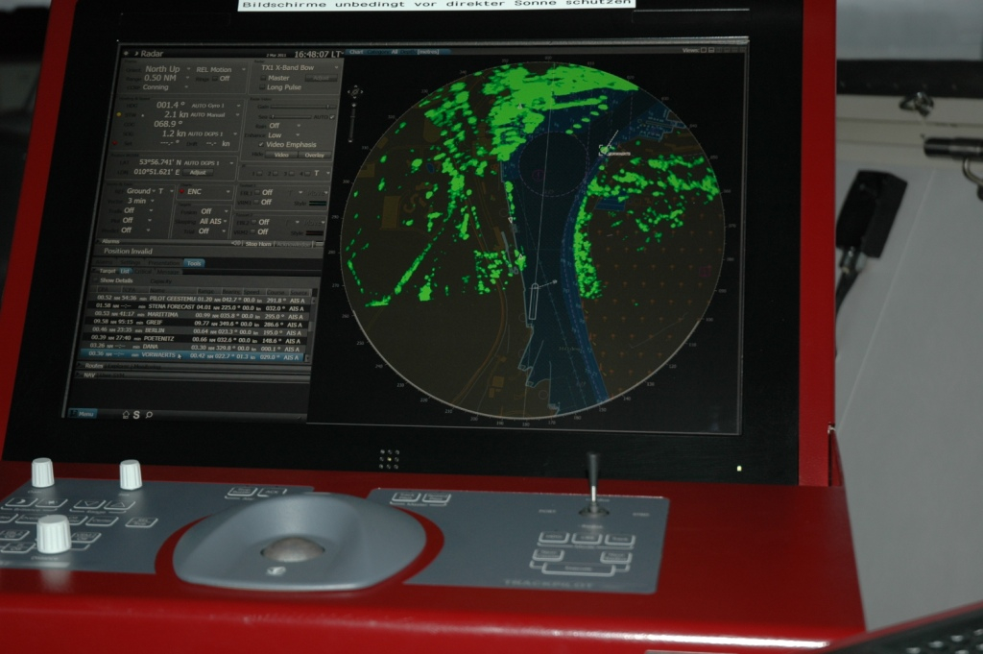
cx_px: 492
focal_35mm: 69
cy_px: 327
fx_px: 1883
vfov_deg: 19.7
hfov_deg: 29.3
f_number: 4.5
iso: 200
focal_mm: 46
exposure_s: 1/60
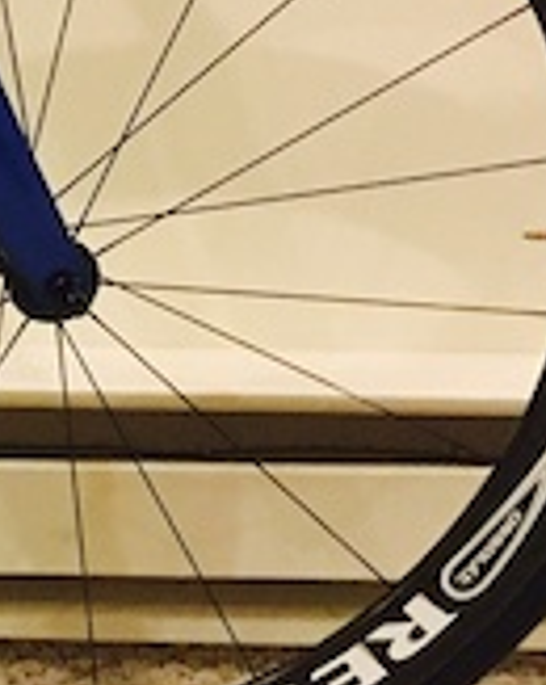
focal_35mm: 139
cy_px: -4
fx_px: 2813
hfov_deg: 9.5
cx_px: -899
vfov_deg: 13.7
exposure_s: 1/20
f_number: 2.2
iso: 200
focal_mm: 4.15
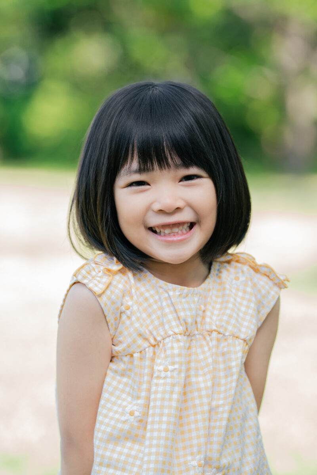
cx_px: 158
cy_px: 238
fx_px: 2245
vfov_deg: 12.1
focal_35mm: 170
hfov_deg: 8.1
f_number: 4.5
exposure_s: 1/320
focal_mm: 170
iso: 500
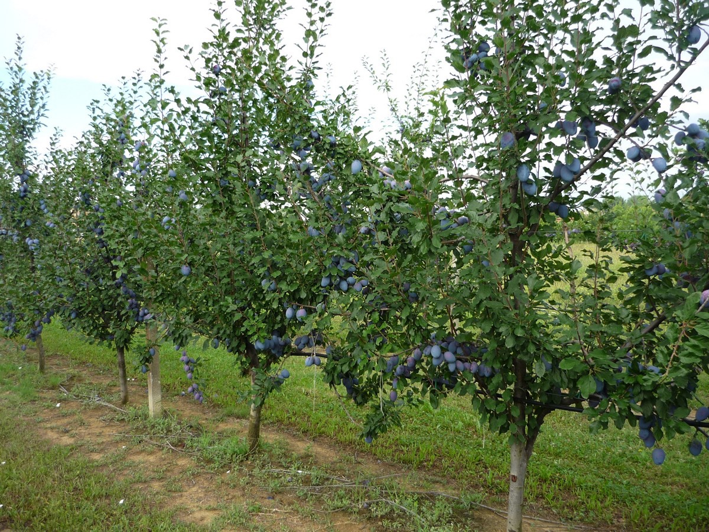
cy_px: 266
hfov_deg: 55.4
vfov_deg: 42.9
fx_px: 676
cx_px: 354
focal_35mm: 33
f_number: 2.8
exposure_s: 1/320
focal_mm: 5.5
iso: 100
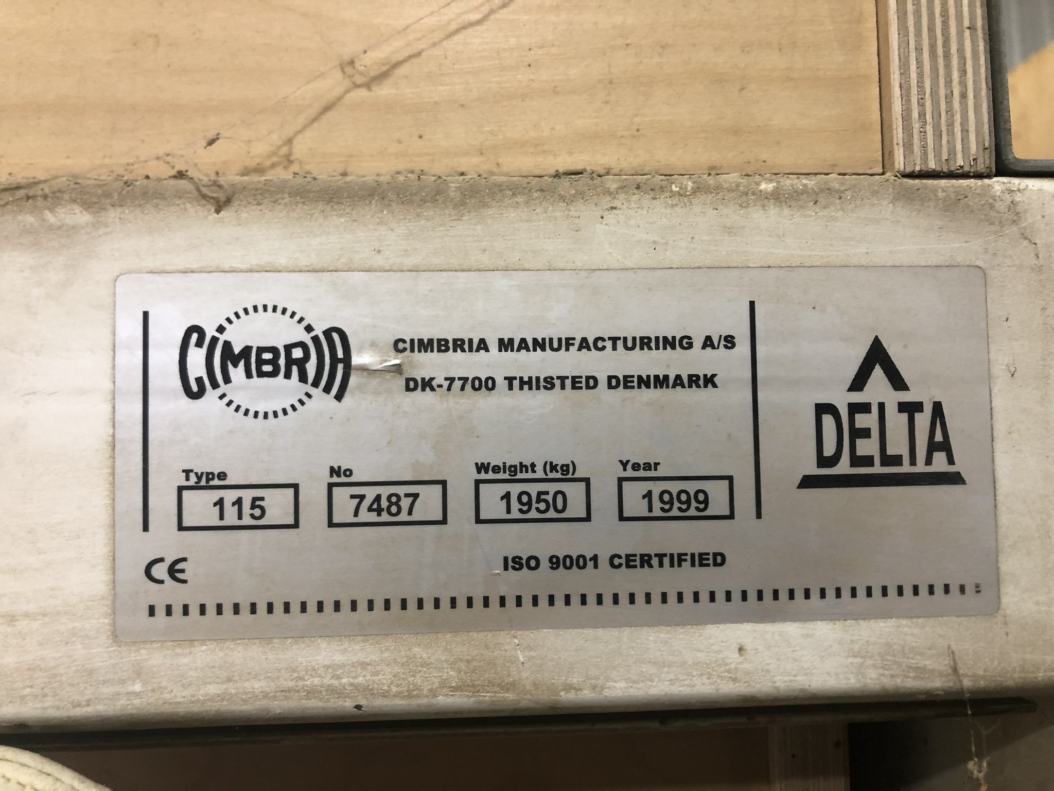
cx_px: 527
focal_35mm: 28
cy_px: 396
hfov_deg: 63.4
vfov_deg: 49.7
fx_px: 853
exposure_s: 1/15
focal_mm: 3.99
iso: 50
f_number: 1.8
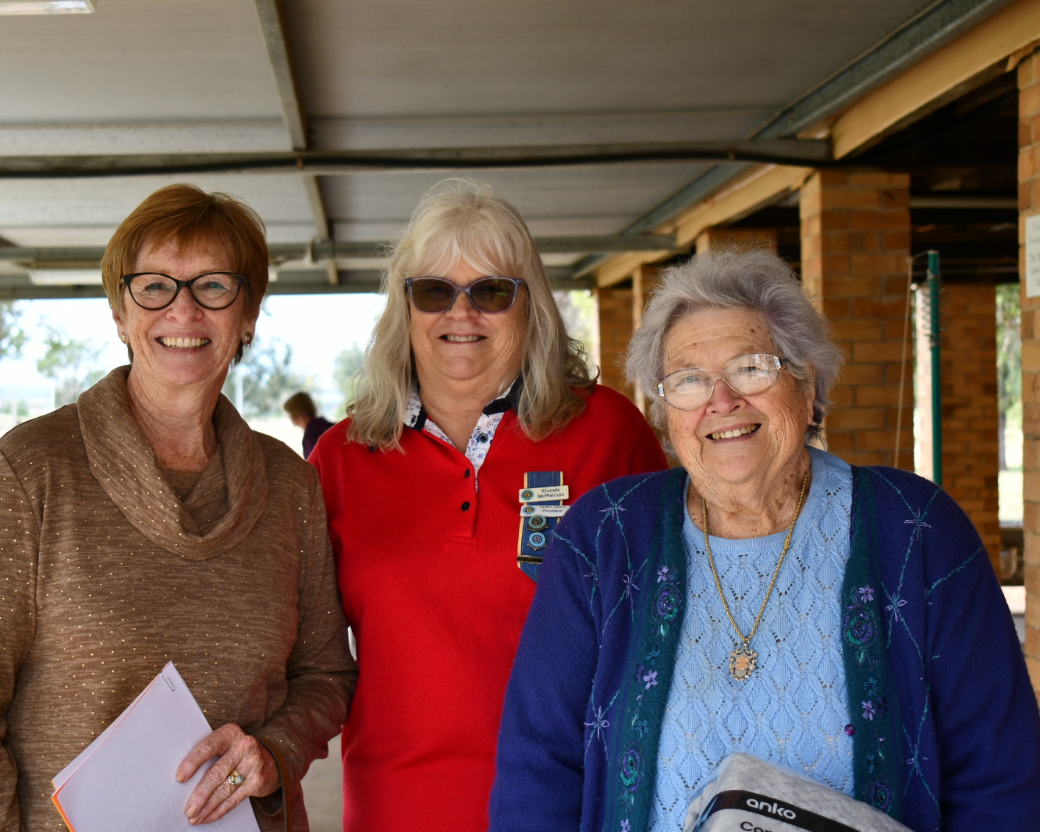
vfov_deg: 23.5
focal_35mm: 65
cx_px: 494
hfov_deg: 29.1
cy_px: 416
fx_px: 2001
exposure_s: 1/250
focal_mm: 38
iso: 450
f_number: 4.8
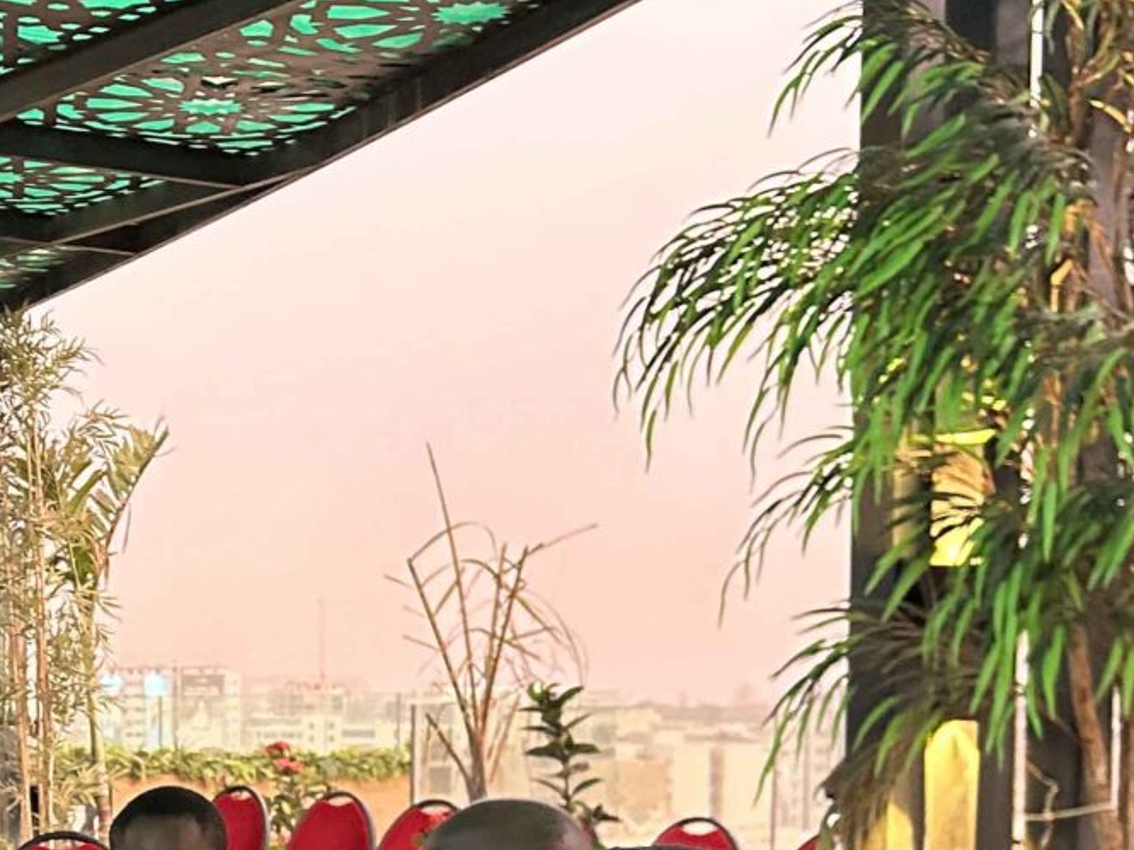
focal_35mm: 80
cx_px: -196
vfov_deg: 17.9
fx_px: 2620
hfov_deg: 22.6
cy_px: 874
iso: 250
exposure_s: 1/50
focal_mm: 5.7
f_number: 1.5
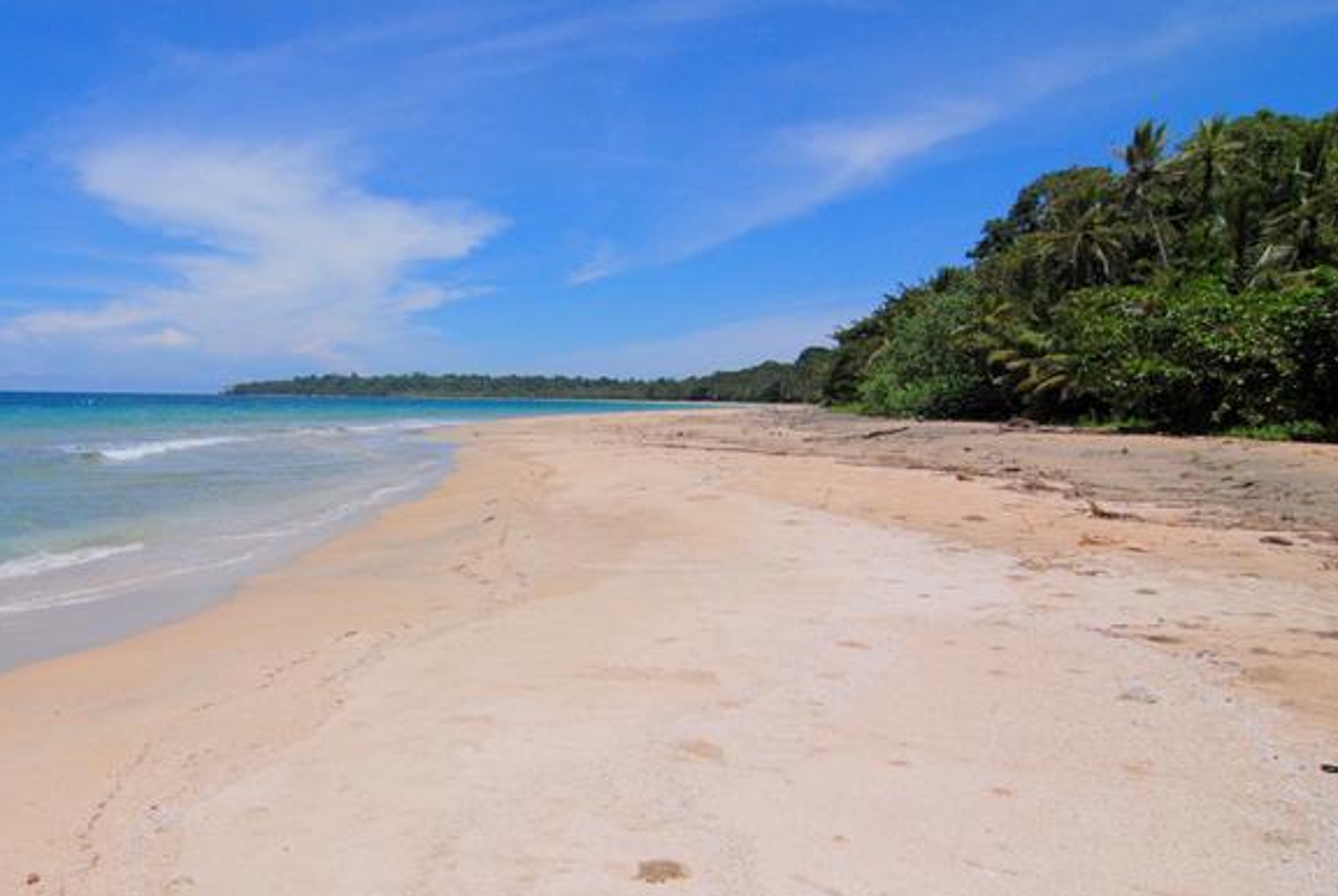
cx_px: 460
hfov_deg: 69.6
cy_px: 529
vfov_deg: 51.2
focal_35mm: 25
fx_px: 931
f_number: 13
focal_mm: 12
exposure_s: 1/1000
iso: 400
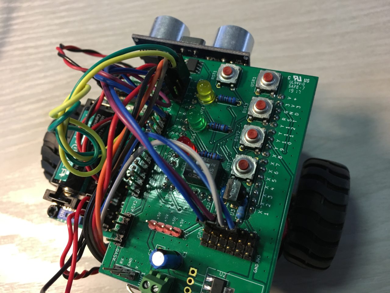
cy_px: 146
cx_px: 195
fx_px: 327
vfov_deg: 48.2
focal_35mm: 29
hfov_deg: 61.7
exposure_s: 1/17
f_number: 2.2
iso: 64
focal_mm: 4.15
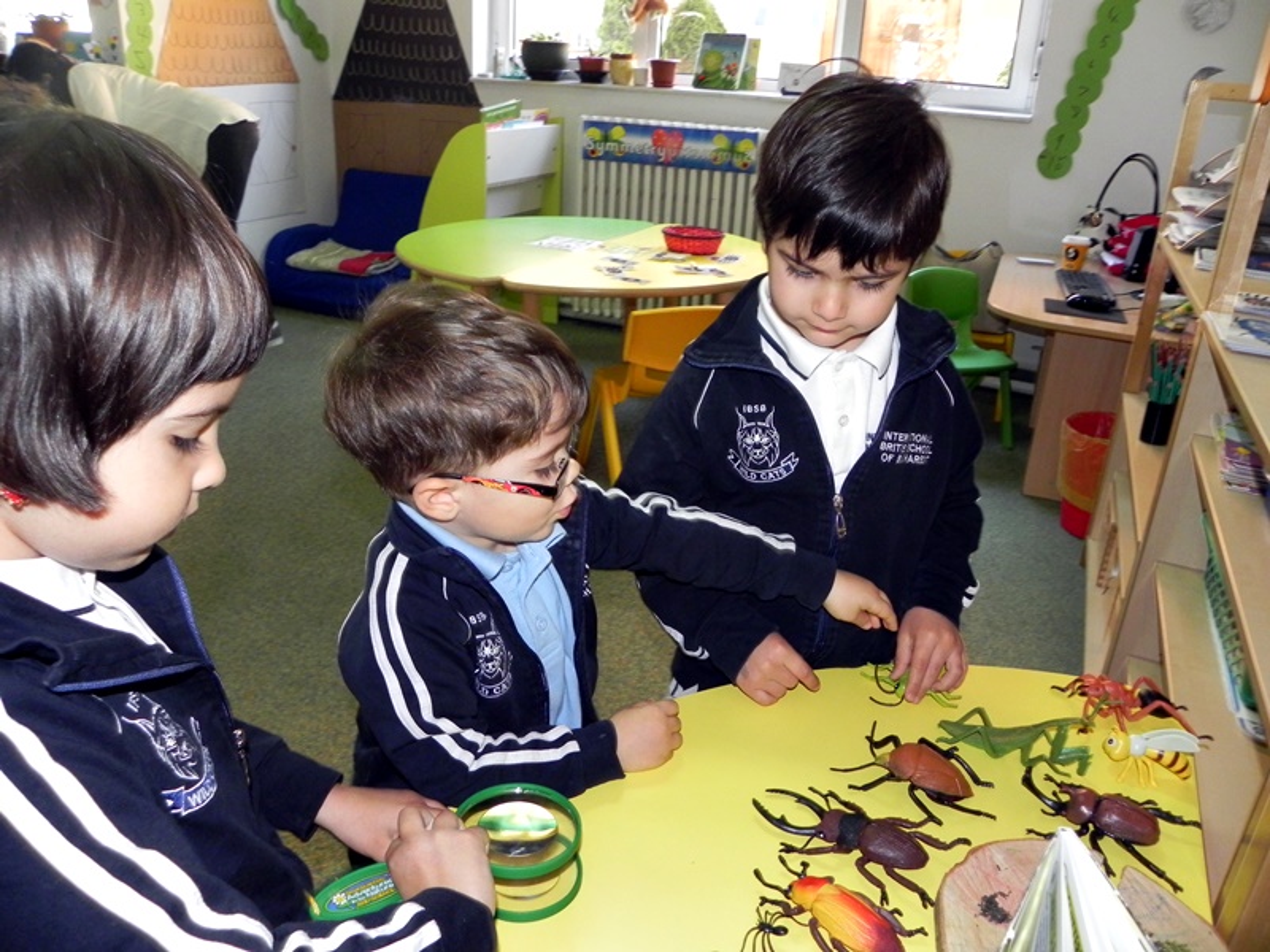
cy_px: 476
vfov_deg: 53.1
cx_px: 635
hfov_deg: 67.3
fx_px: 954
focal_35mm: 26
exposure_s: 1/60
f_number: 2.8
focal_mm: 4.6
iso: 400
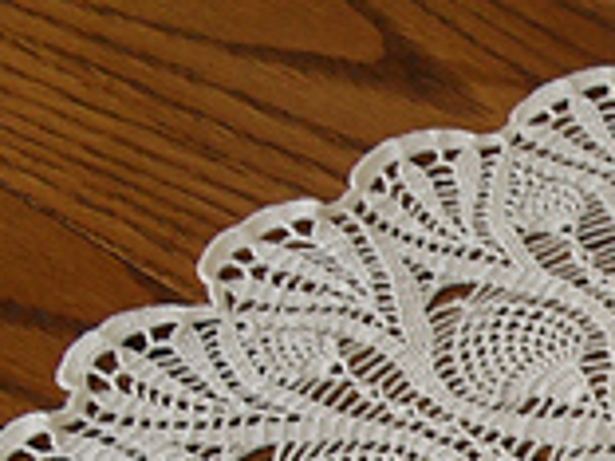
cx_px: 1033
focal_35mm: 144
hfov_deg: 12.7
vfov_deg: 9.7
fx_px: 2558
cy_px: 871
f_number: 3.2
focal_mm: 6.3
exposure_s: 1/30
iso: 100
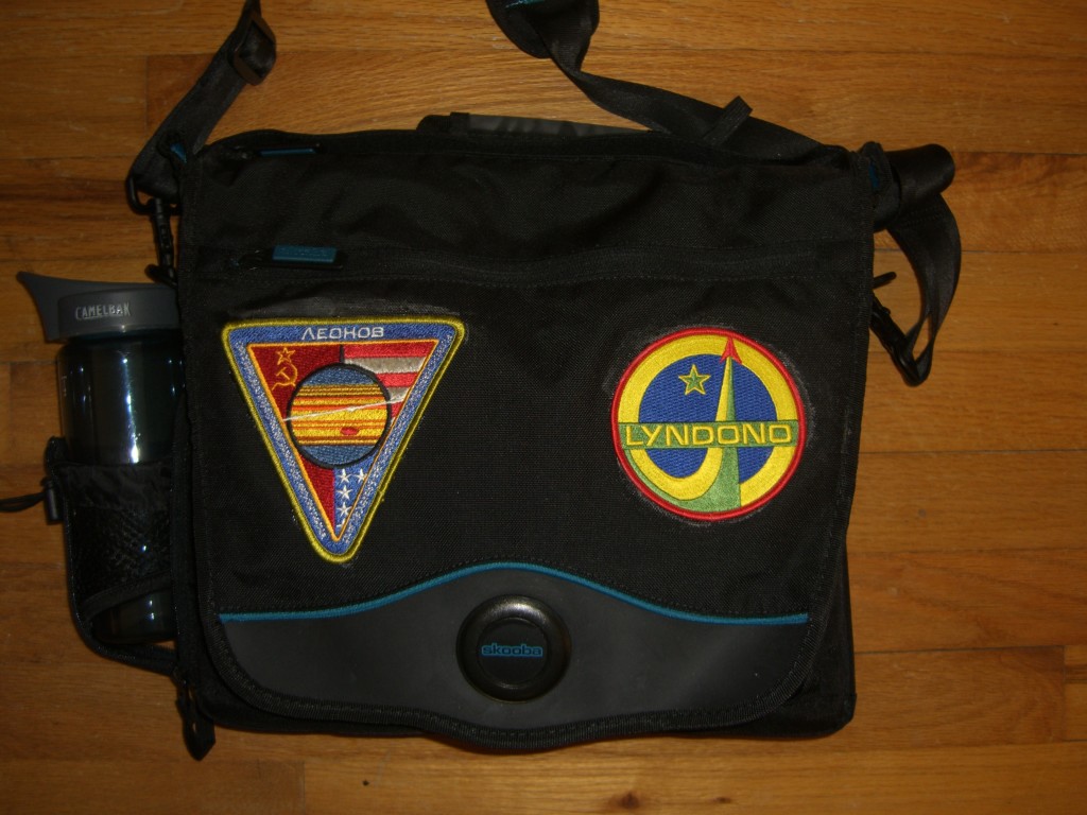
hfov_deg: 49.0
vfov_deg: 37.7
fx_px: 1193
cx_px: 544
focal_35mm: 38
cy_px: 408
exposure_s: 1/30
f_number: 2.8
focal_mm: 7.9
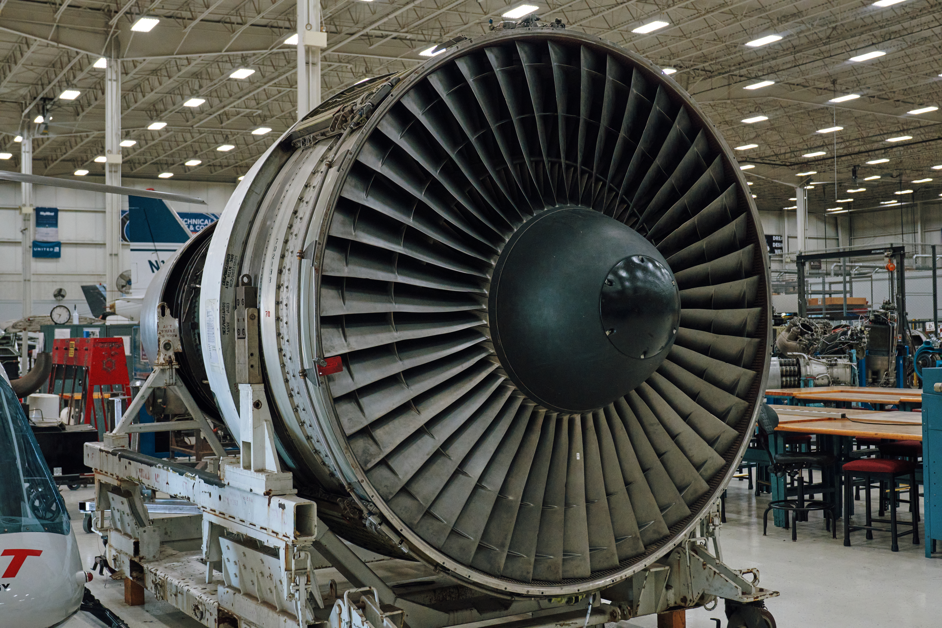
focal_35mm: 45
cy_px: 314
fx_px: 1177
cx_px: 471
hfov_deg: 43.6
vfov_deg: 29.9
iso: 2000
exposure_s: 1/400
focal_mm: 30
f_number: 4.5
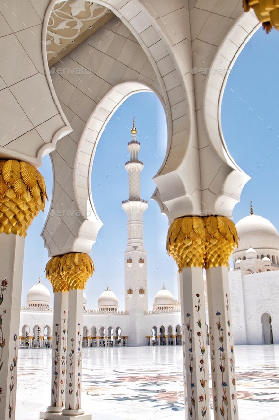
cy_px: 210
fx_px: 419
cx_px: 140
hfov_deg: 36.8
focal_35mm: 36
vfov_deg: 53.2
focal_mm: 24
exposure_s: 1/4000
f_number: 4.5
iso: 400
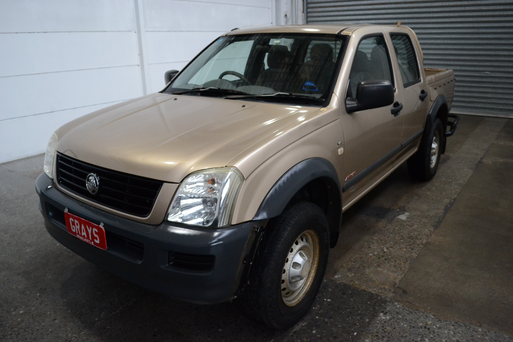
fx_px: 385
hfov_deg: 67.4
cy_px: 171
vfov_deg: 47.9
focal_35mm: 27
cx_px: 256
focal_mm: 18
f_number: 3.5
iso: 1600
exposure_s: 1/1000
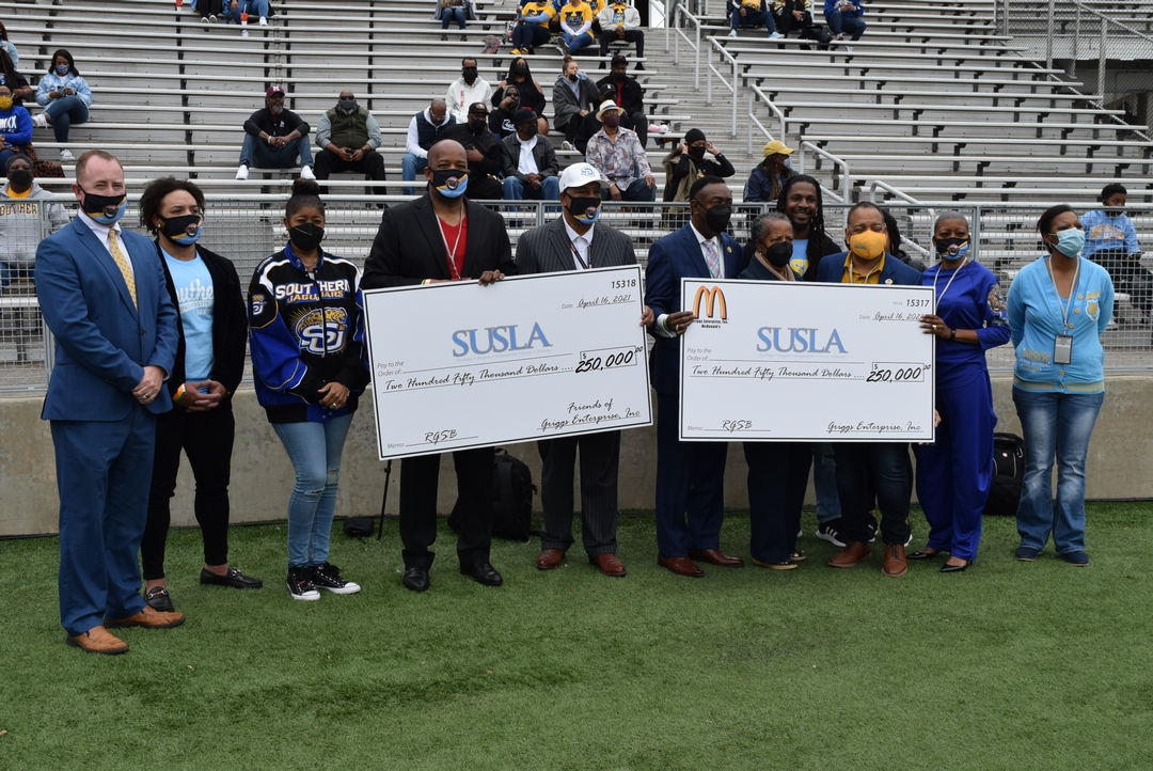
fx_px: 1298
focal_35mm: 40
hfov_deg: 47.9
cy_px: 386
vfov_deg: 33.1
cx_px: 576
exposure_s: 1/250
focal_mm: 27
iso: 200
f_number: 8
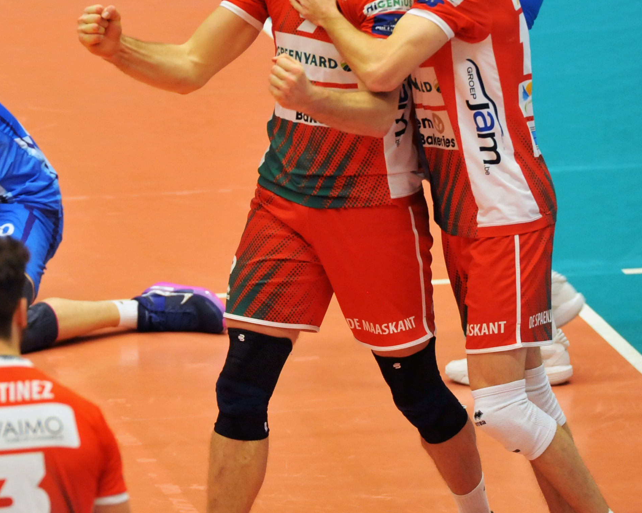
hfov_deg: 3.1
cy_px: 68
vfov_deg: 2.5
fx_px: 11951
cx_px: 144
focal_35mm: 629
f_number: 4.5
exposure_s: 1/400
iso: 3200
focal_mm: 300
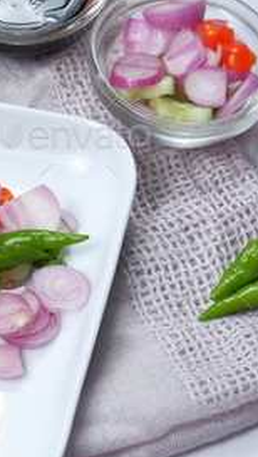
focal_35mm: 305
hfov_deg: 4.0
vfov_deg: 7.1
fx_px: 3701
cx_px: -181
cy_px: 213
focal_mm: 90
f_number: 9
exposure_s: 1/50
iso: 200
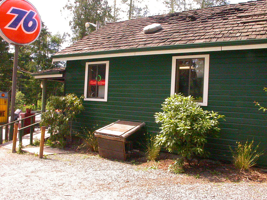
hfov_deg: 37.5
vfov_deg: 28.6
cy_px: 100
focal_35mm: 51
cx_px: 134
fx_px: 393
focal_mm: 10.7
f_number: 8.3
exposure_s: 1/414
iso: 800
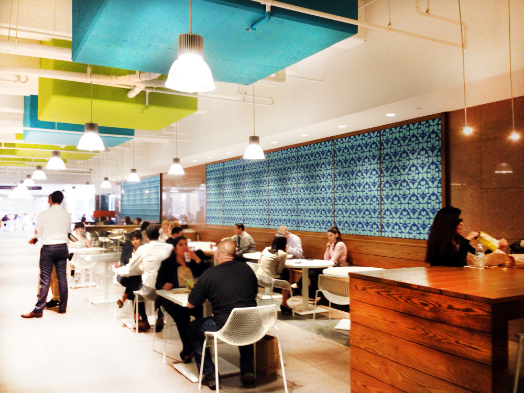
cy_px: 196
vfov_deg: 42.9
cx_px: 262
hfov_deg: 55.4
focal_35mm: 33
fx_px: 500
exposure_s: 1/20
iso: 80
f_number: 2.4
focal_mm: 4.12
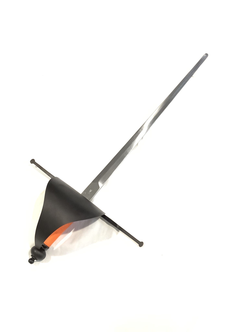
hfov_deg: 45.4
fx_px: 297
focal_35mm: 31
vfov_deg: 58.4
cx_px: 124
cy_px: 166
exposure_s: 1/30
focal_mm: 3.3
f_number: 2.4
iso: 500
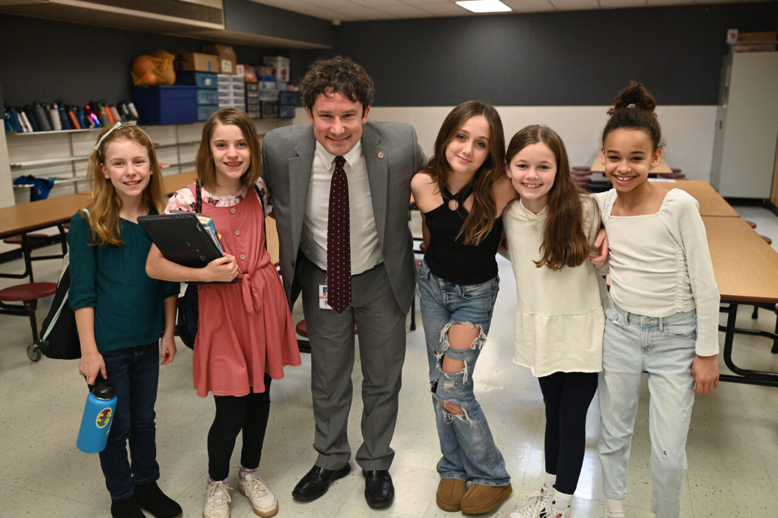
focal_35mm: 31
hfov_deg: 60.3
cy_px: 259
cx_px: 389
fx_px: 670
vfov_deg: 42.3
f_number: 2.8
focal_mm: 31
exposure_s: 1/30
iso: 100
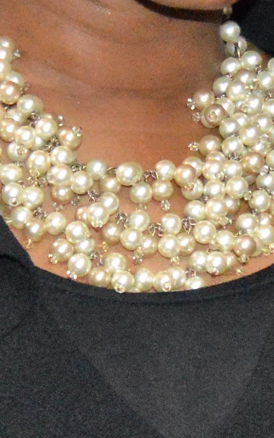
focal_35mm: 198
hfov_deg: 6.6
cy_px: 131
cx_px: 225
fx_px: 2365
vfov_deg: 10.6
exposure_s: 1/60
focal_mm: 22
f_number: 3.5
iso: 3200
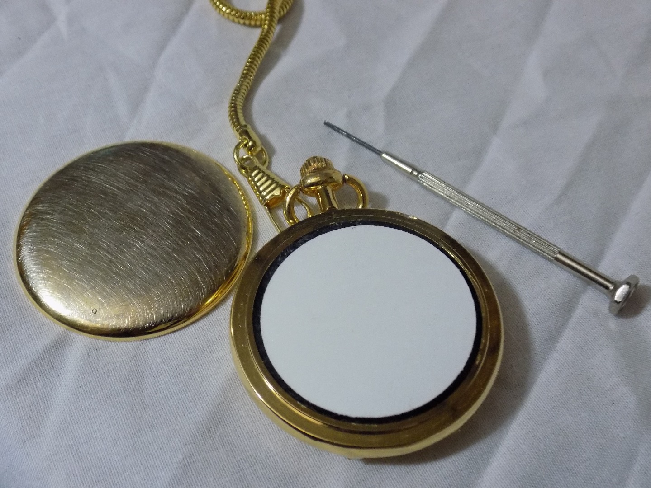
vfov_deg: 35.2
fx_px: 771
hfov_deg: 45.8
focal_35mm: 41
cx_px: 326
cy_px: 244
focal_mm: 7.3
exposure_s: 1/13
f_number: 3.6
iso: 400
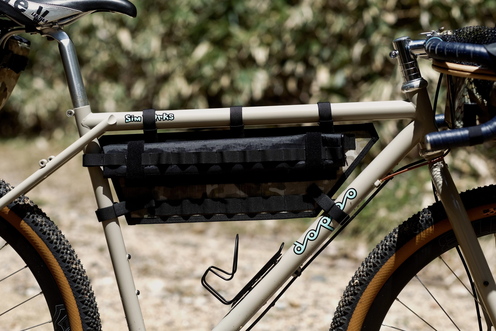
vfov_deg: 16.3
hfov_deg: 24.2
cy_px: 166
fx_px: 1157
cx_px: 248
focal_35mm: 84
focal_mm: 56
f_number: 2.5
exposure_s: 1/1600
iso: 100
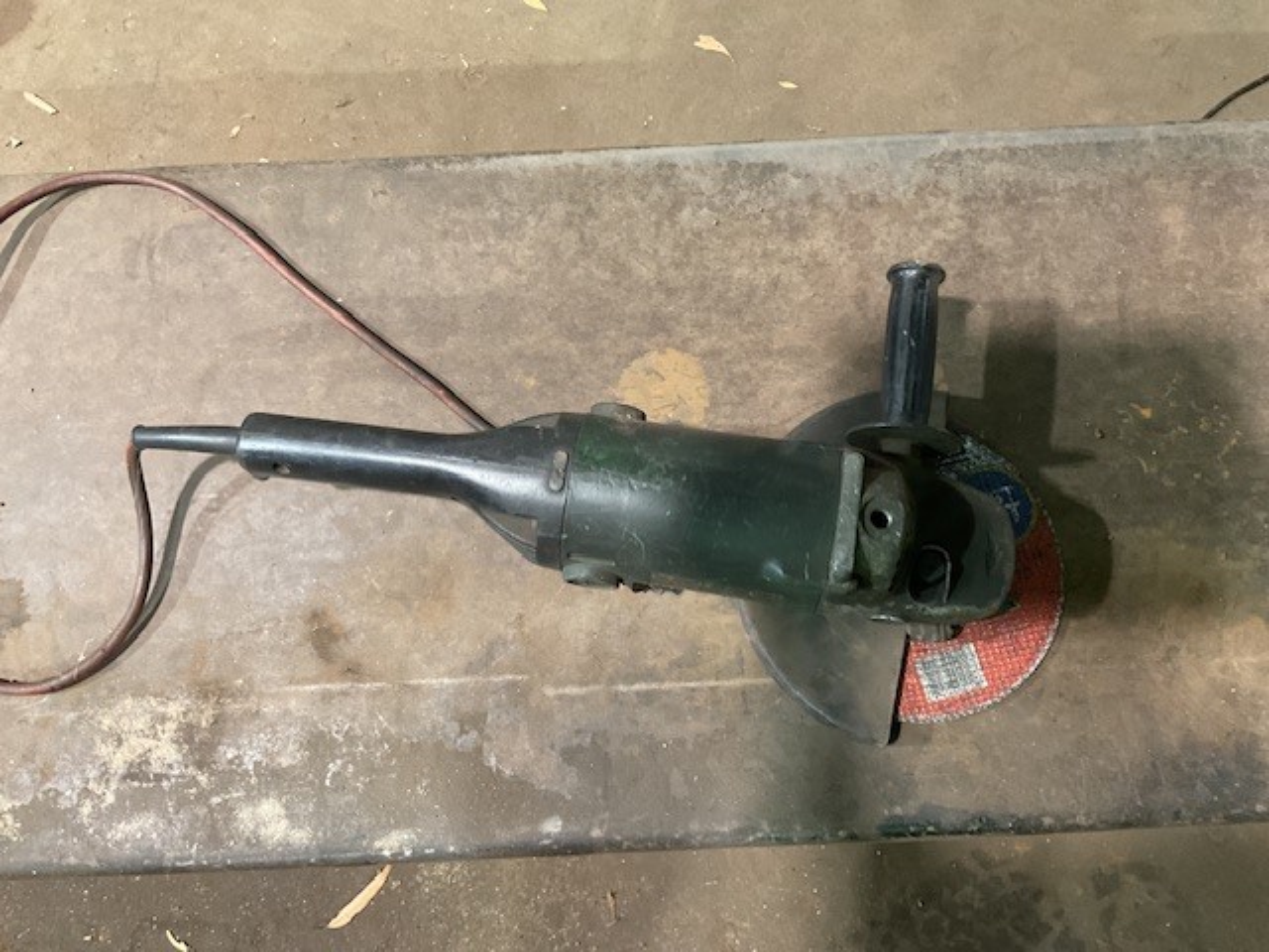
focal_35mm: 29
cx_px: 634
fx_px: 1063
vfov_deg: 48.2
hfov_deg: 61.7
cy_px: 476
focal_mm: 3
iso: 250
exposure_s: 1/50
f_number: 1.8
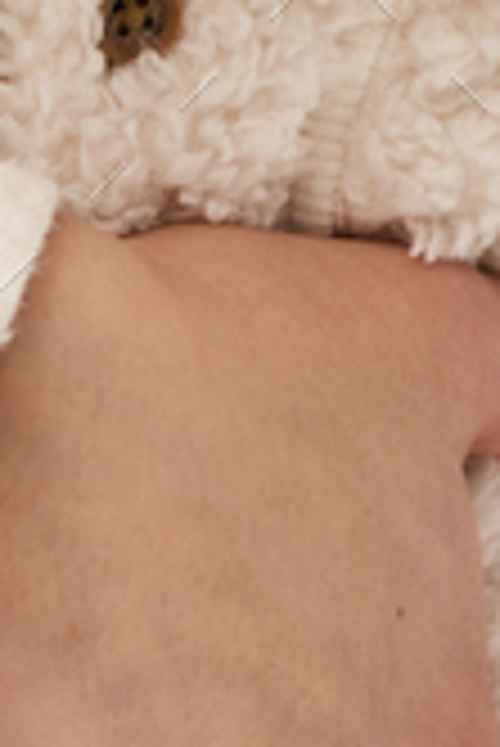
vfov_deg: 4.5
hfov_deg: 3.0
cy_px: -756
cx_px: 311
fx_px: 9417
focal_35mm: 453
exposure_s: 1/200
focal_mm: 85
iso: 80
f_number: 4
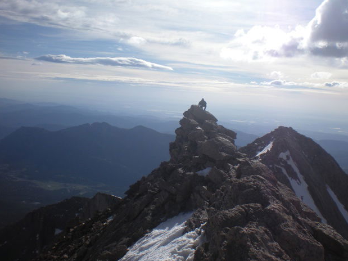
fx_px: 432
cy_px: 127
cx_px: 186
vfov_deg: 33.6
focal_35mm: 43
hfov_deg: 43.8
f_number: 4.6
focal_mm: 6.3
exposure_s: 1/1000
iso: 64
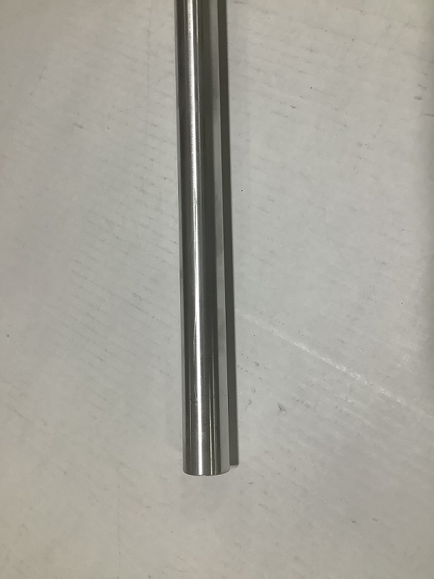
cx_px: 217
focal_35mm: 31
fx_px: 518
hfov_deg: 45.4
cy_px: 290
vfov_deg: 58.4
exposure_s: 1/60
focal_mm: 3.3
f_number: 2.4
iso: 100
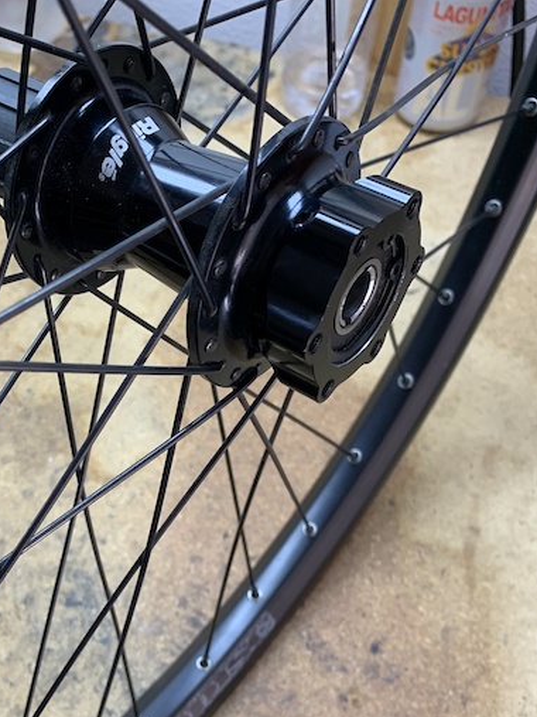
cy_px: 519
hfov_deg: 34.7
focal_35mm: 41
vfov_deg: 44.6
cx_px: 163
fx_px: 848
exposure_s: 1/120
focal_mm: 4.25
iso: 80
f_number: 1.8
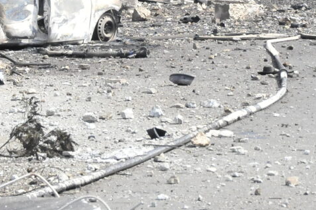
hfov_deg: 8.2
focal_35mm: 250
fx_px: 2191
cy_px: -37
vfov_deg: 5.5
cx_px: 259
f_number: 9
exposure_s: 1/1600
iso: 1600
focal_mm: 52
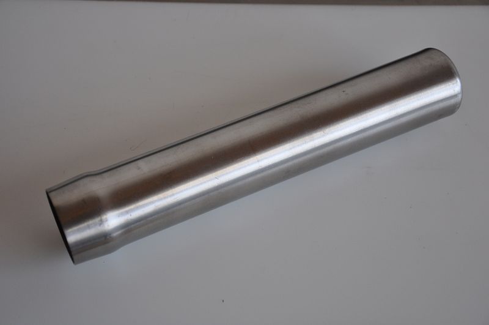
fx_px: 855
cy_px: 162
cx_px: 244
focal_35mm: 63
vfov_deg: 21.5
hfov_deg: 31.9
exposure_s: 1/60
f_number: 4.8
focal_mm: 42
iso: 560
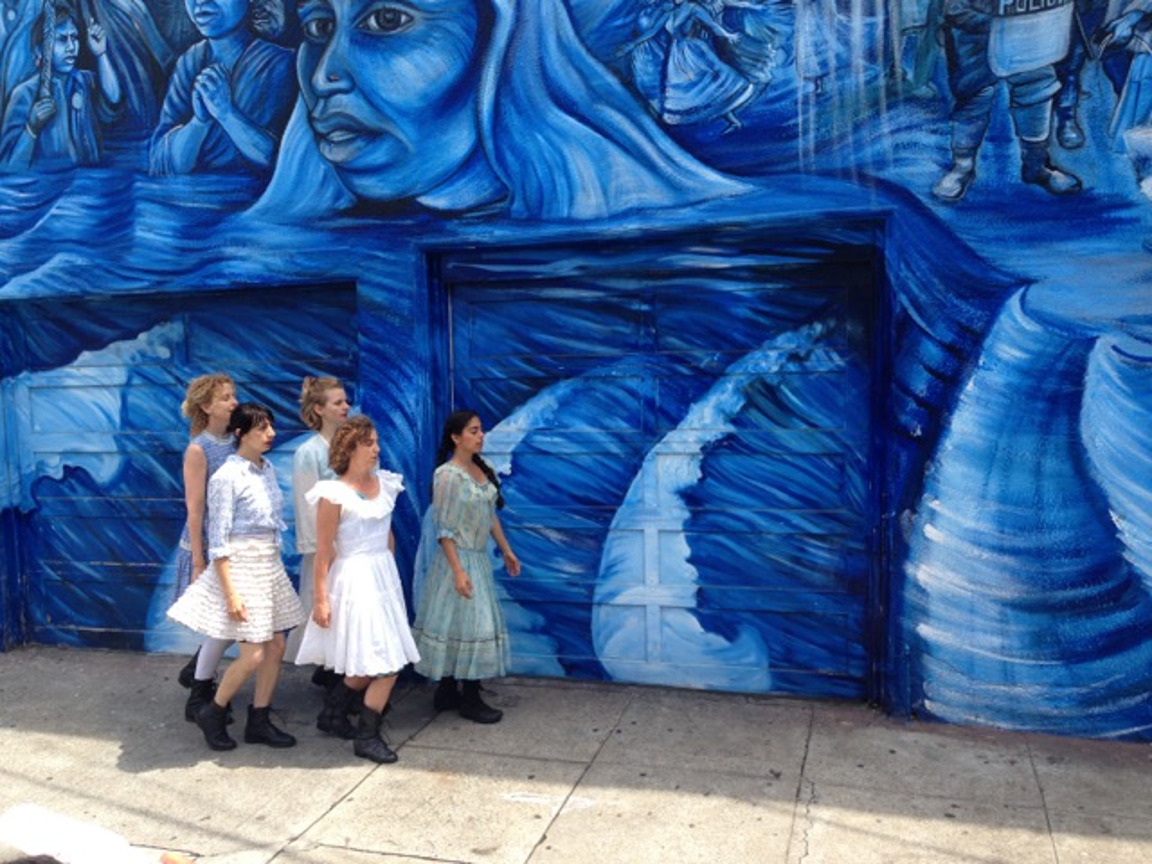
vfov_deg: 42.9
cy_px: 432
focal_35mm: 33
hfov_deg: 55.4
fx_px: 1098
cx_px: 576
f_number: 2.4
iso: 50
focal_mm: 4.13
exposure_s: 1/596
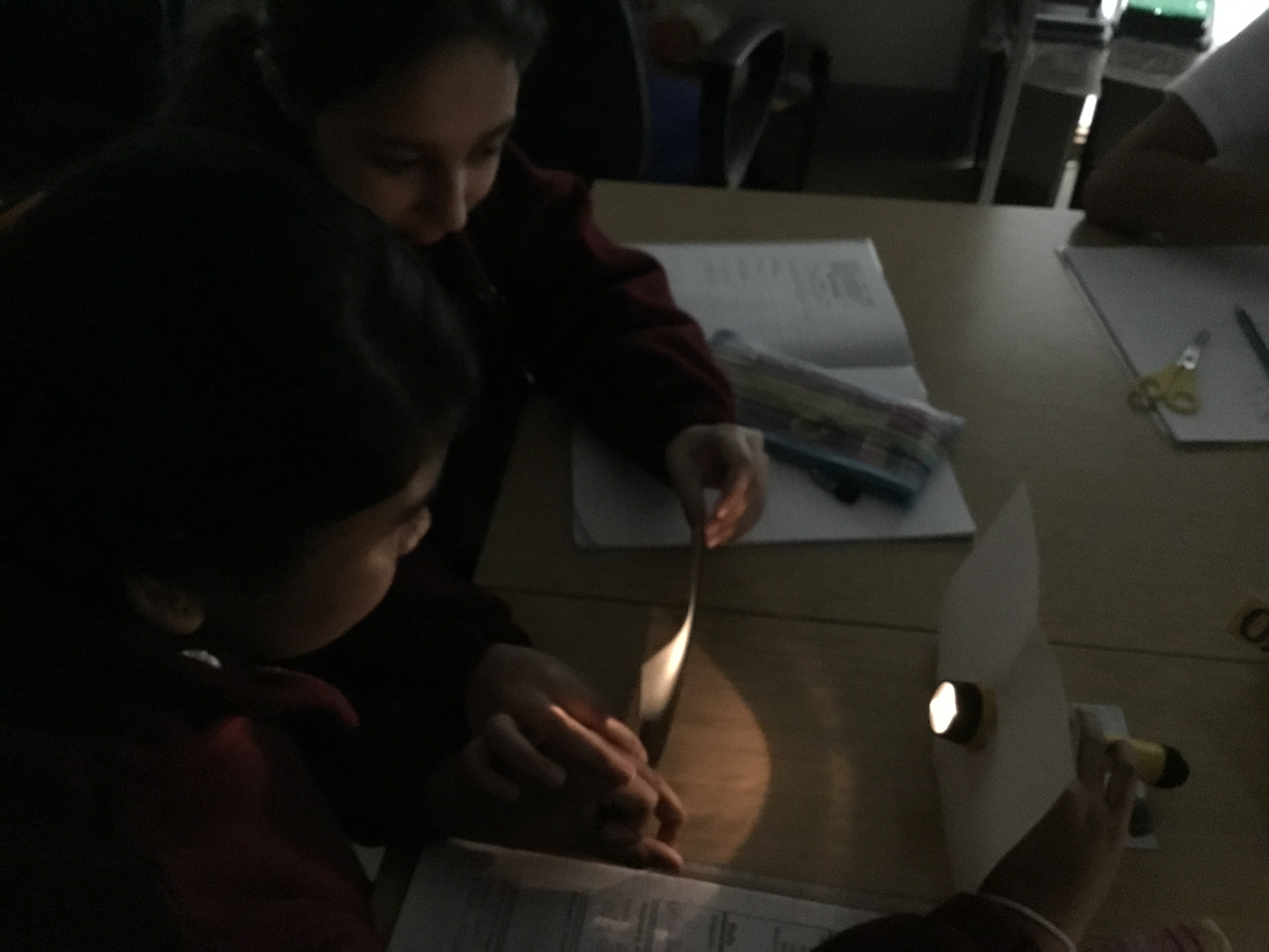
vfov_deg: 45.4
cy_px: 476
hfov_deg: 58.4
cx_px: 634
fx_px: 1136
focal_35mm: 31
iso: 800
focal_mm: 3.3
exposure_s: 1/17
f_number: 2.4
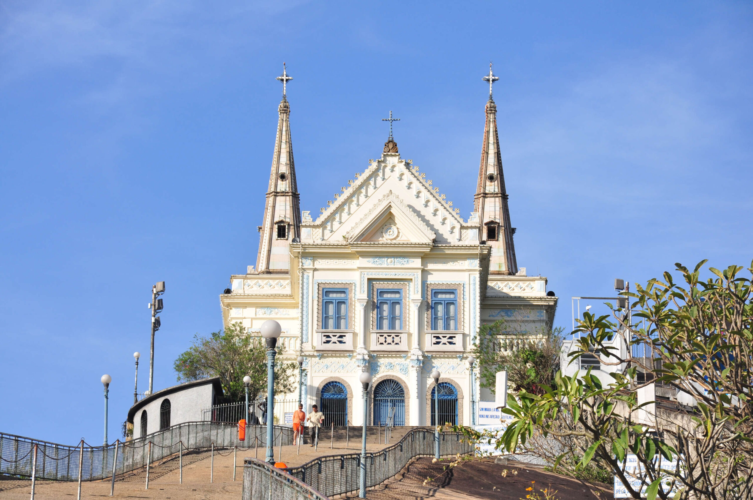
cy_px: 250
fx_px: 3071
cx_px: 376
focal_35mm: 147
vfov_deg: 9.3
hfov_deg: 14.0
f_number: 10
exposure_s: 1/400
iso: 200
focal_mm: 98
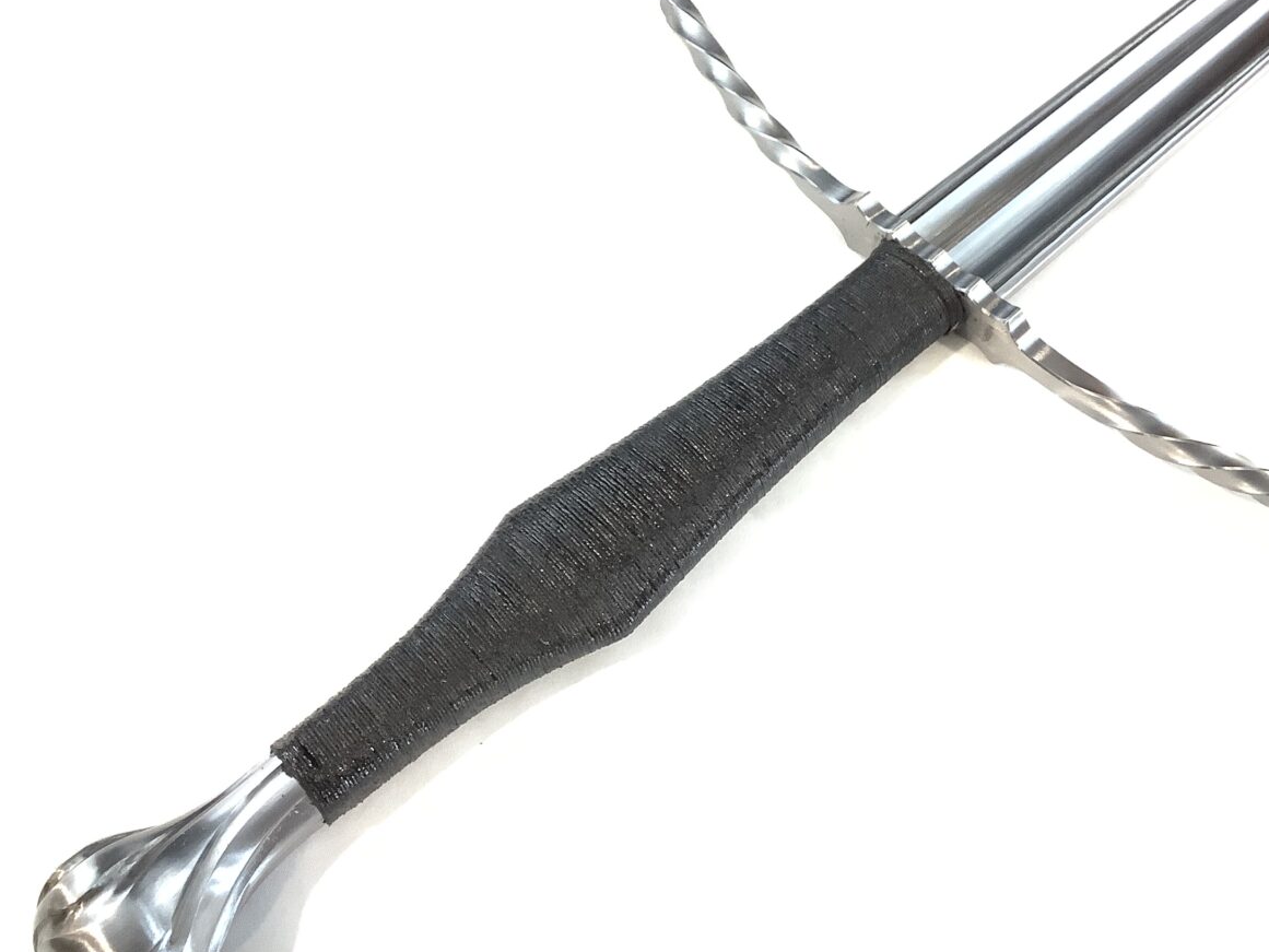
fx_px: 1503
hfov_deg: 45.6
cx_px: 753
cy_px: 473
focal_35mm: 41
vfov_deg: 35.1
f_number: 2.4
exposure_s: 1/60
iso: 250
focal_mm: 3.3
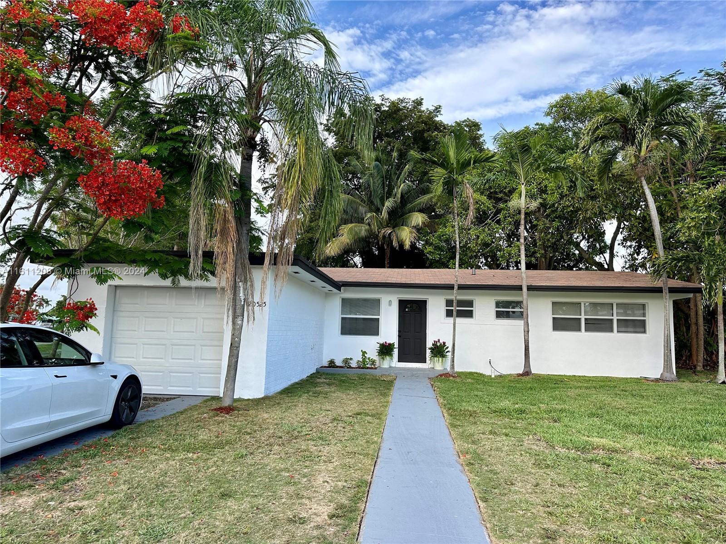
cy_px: 272
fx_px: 503
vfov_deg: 56.8
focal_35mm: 24
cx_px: 363
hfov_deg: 71.6
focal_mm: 6.86
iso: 80
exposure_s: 1/927
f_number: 1.78
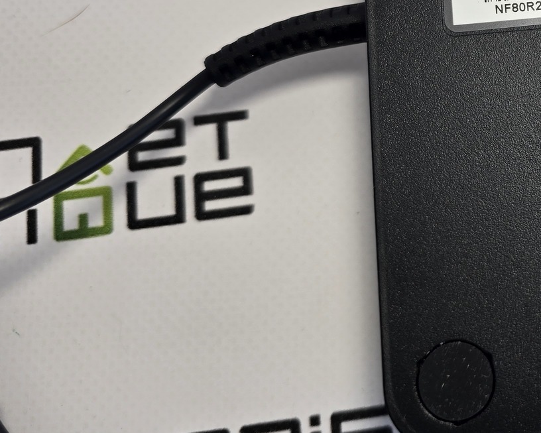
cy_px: 19
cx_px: 621
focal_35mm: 55
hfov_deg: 30.0
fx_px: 881
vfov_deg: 26.4
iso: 20
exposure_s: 1/100
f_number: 1.7
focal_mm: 6.3
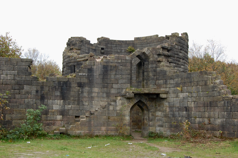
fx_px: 198
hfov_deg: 62.0
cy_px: 79
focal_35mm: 30
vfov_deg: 43.5
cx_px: 119
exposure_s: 1/40
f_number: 9
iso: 400
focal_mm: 20
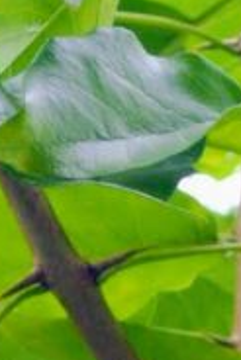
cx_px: 535
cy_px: 885
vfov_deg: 4.0
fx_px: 5061
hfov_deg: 2.7
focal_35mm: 505
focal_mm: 30
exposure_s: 1/100
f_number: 5.6
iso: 200
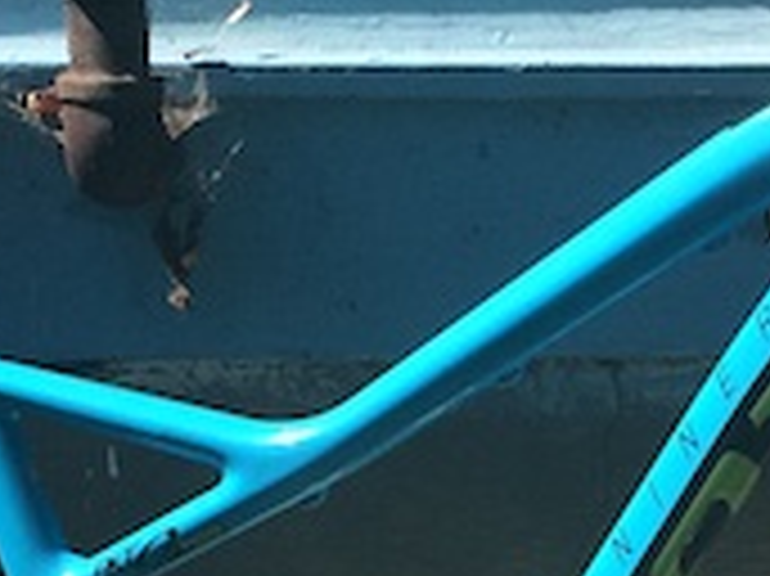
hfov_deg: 14.5
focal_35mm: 136
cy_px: 806
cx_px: 576
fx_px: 3023
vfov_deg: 10.6
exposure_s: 1/1109
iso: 32
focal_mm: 4.15
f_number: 2.2
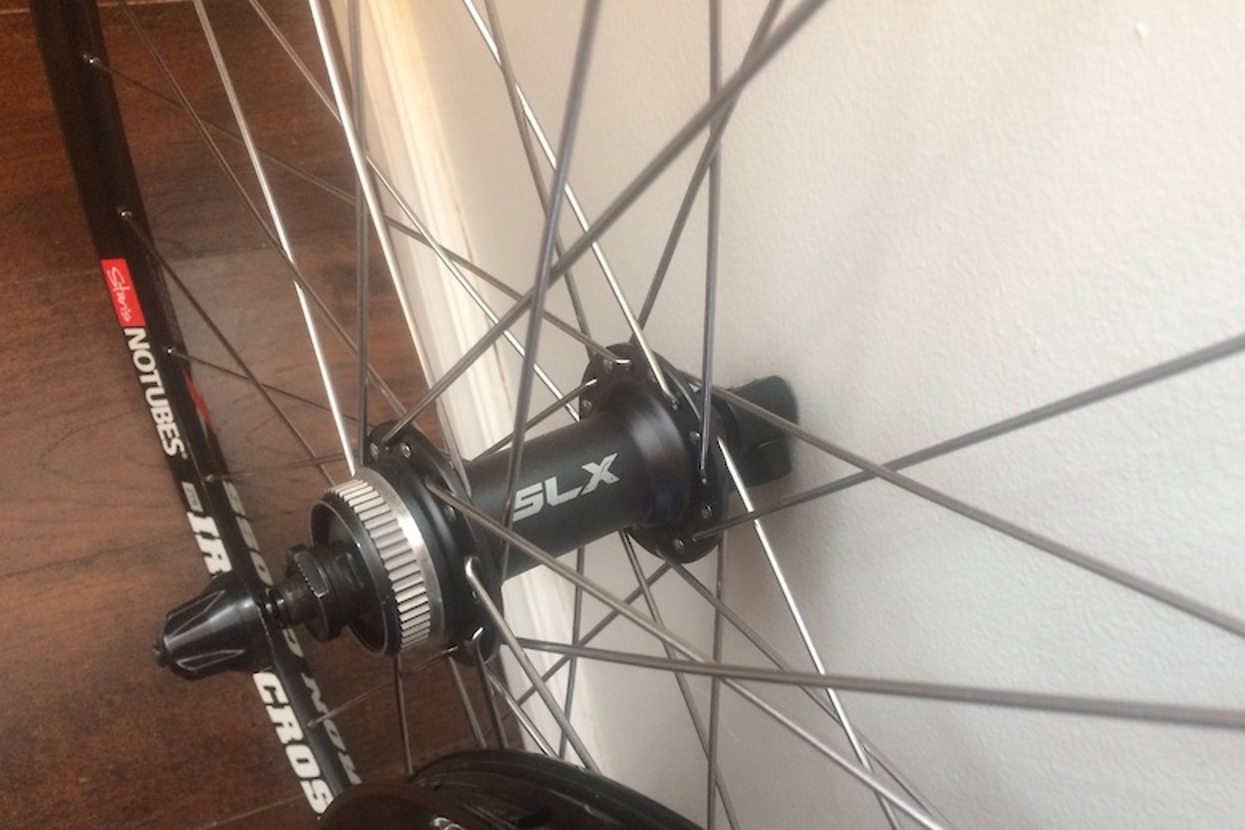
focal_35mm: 31
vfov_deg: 42.2
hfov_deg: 60.3
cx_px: 635
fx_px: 1072
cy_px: 478
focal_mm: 4.15
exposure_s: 1/30
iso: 200
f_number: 2.2
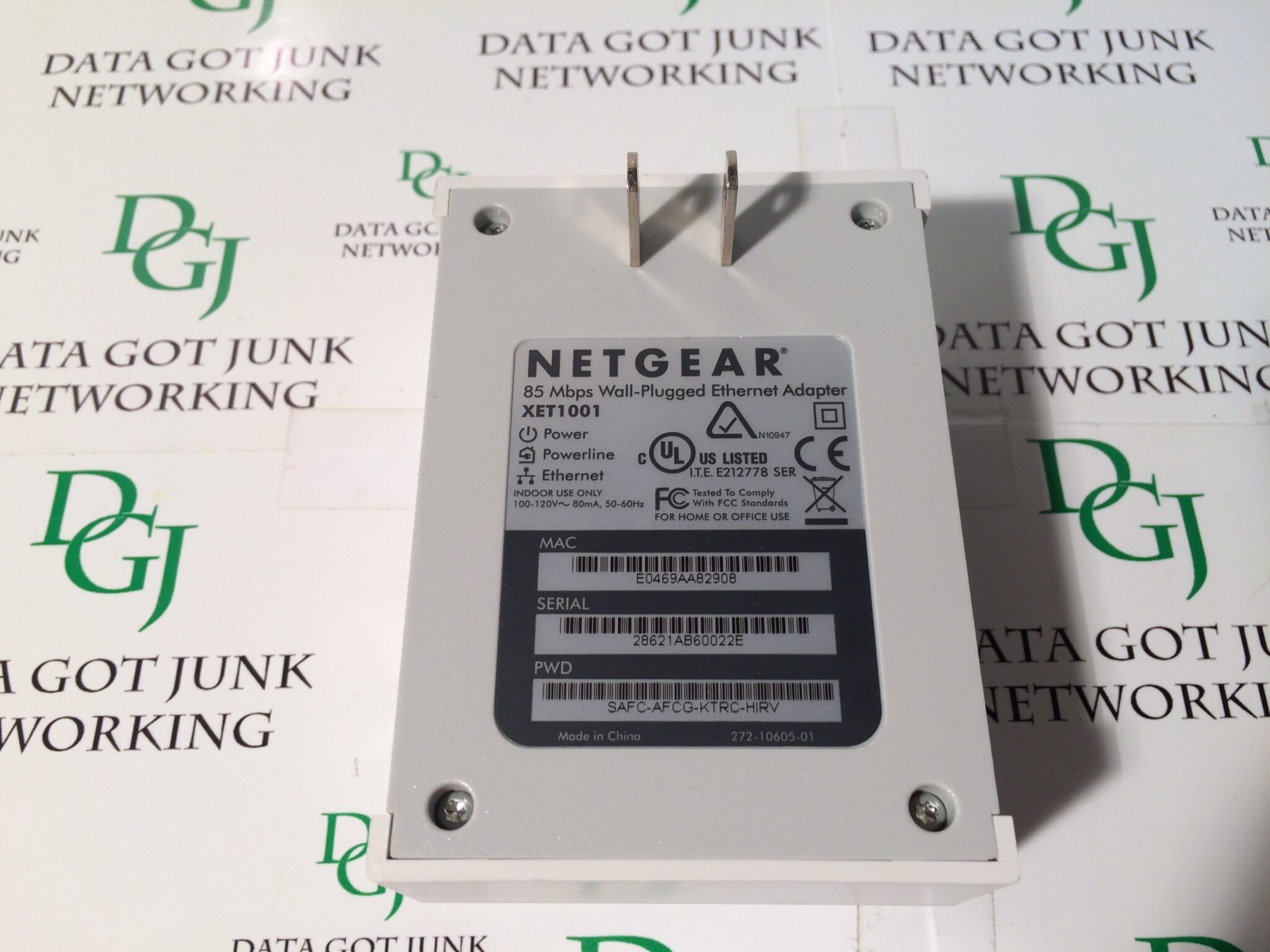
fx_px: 1064
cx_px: 635
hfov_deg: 61.7
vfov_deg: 48.2
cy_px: 476
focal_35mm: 29
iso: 40
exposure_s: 1/120
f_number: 2.2
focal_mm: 4.15
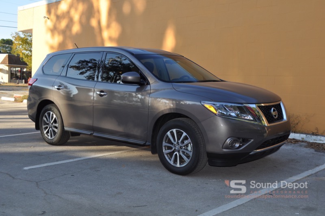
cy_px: 108
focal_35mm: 42
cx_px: 162
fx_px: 379
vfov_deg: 31.8
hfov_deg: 46.5
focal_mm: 28
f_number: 7.1
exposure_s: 1/200
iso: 200
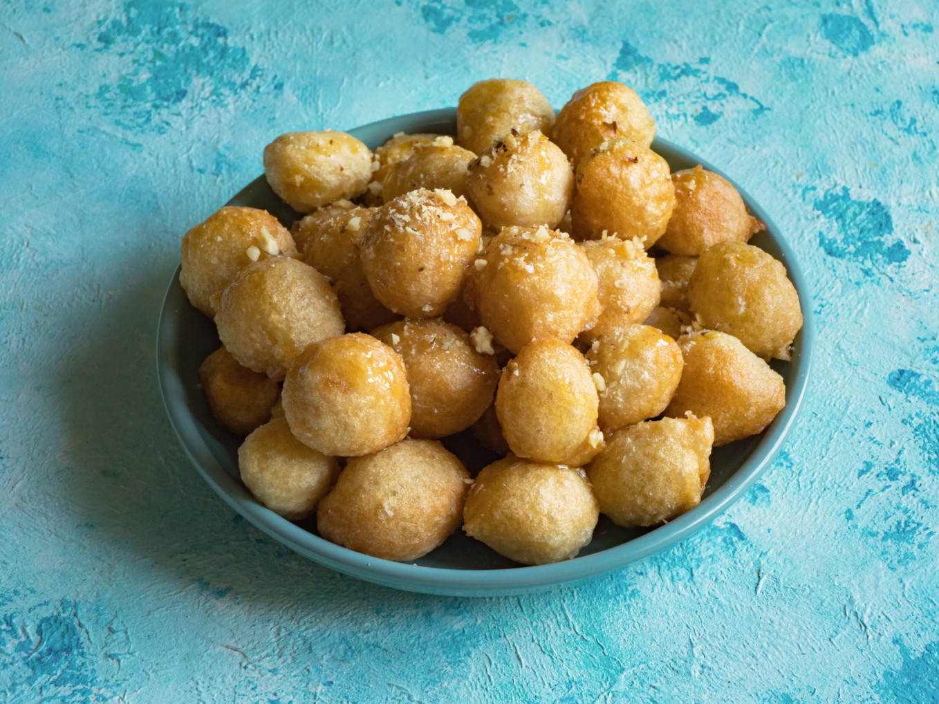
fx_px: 2549
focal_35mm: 94
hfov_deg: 20.9
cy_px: 352
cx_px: 470
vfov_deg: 15.7
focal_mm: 47
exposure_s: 1/15
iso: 800
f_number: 9
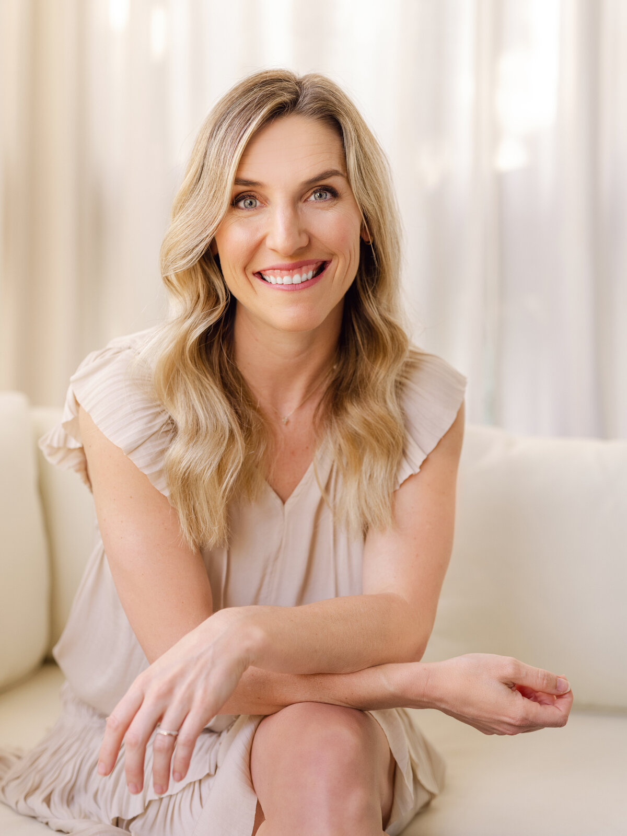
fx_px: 1521
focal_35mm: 63
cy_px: 418
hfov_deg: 23.3
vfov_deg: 30.7
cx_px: 314
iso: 1600
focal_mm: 80
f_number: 3.2
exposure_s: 1/160
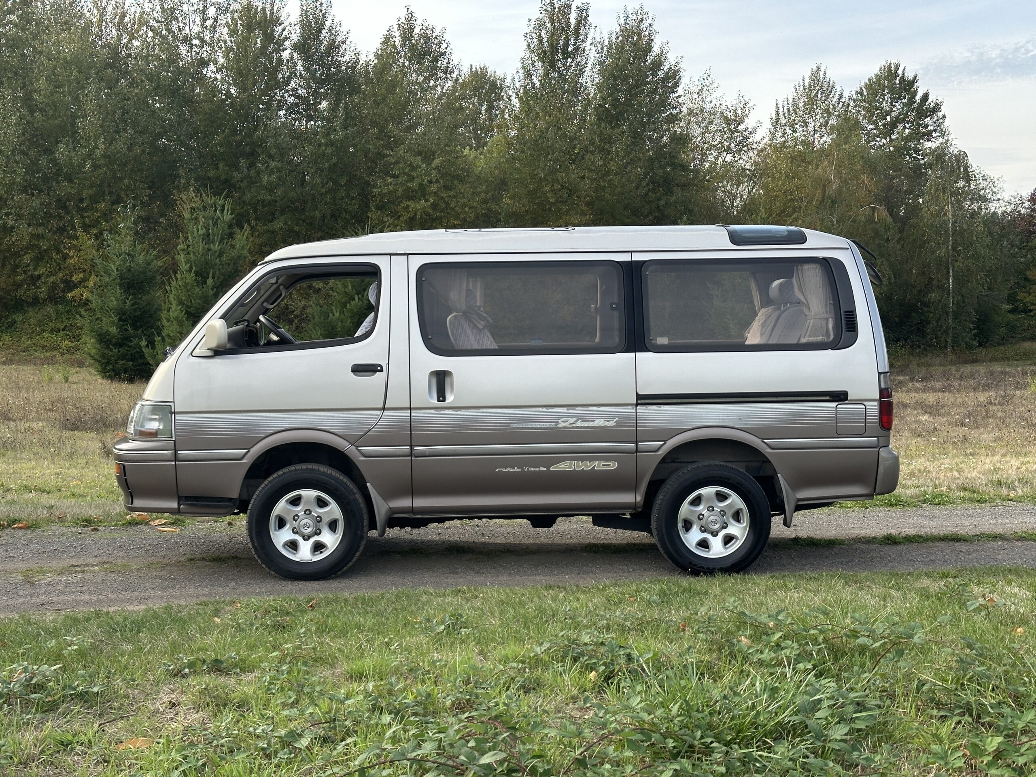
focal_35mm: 48
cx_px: 518
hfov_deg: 39.7
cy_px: 388
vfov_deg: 30.3
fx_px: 1437
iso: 64
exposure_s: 1/2890
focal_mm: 6.86
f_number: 1.78
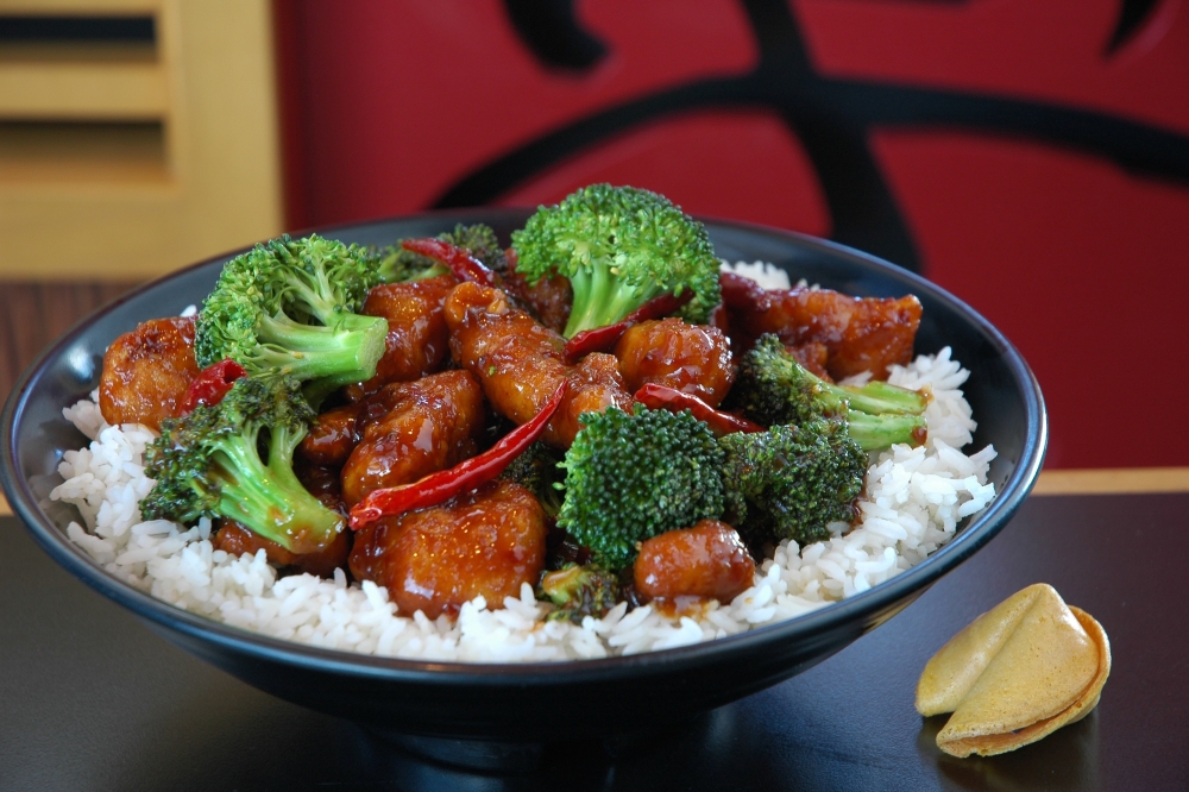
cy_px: 396
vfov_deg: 13.0
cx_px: 594
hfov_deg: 19.5
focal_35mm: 105
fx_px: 3467
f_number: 6.3
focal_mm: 70
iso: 250
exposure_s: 1/6
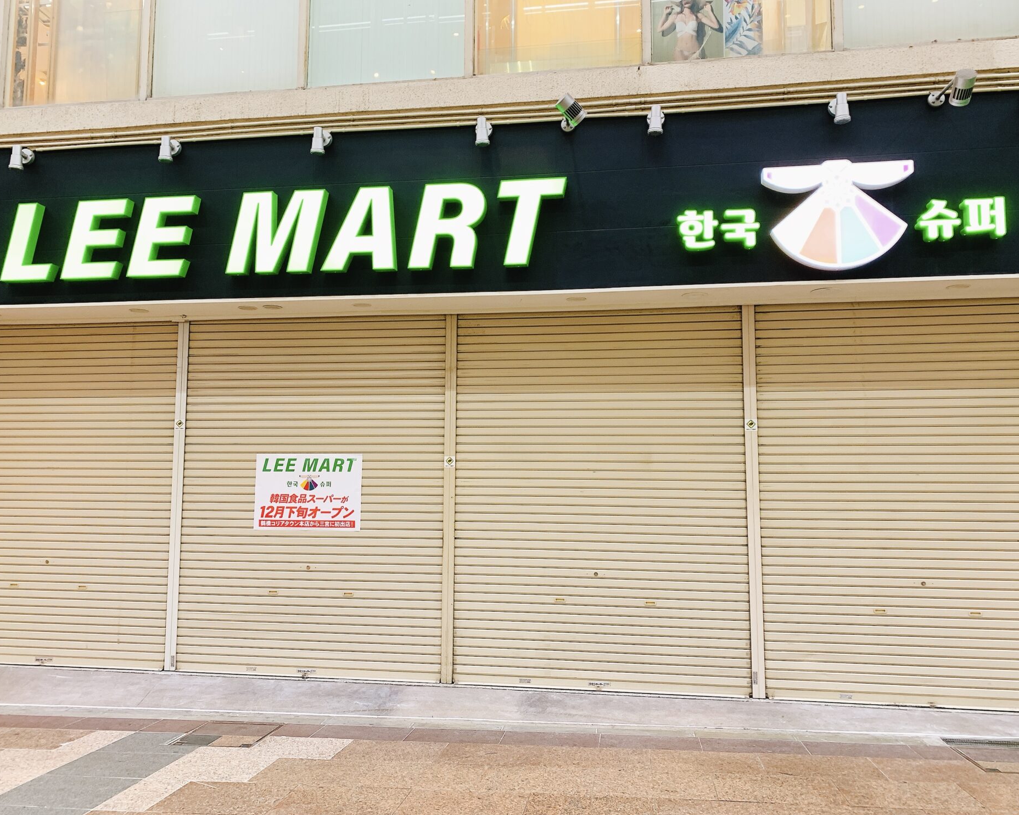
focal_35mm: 28
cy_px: 402
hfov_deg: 62.2
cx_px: 495
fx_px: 844
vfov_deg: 51.5
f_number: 1.8
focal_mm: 4.25
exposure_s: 1/60
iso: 100
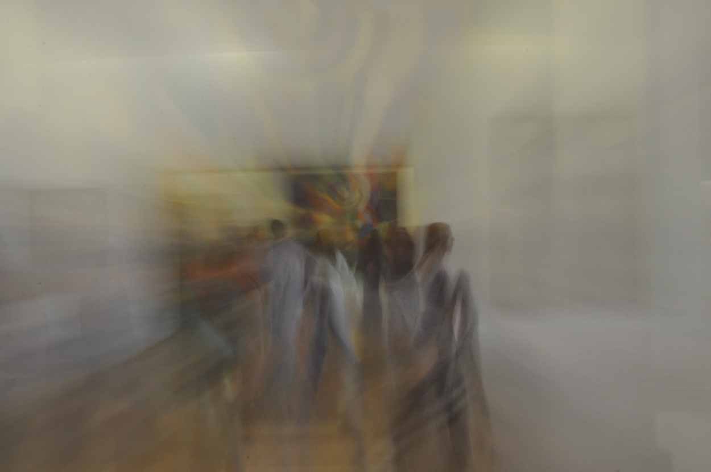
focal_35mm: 158
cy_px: 236
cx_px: 356
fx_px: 3107
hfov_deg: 13.1
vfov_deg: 8.7
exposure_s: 1.3
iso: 400
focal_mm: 105
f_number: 13
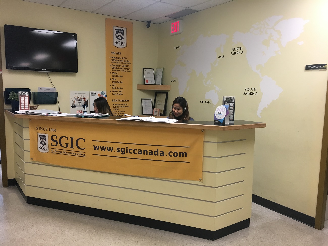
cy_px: 123
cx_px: 164
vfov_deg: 48.2
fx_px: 275
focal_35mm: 29
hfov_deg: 61.7
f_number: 2.2
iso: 80
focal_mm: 4.15
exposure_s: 1/30
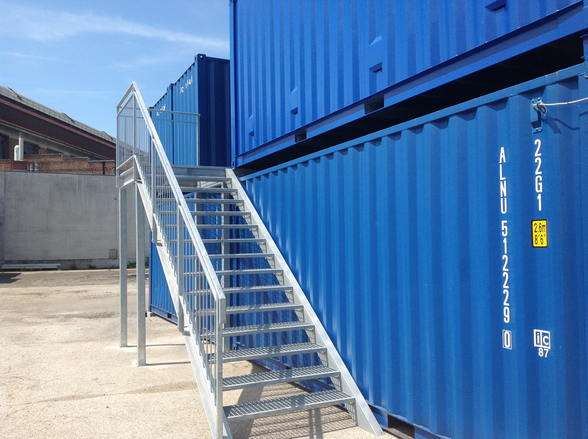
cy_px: 220
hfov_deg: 52.7
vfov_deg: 40.6
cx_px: 294
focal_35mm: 35
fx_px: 594
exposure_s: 1/2016
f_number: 2.4
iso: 50
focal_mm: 4.28
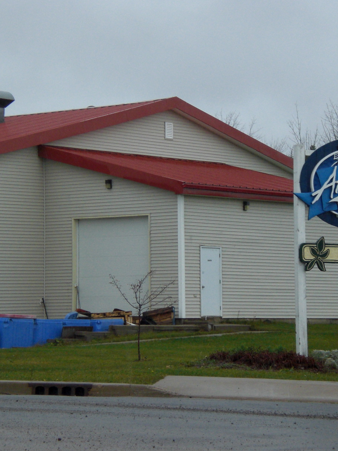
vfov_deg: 14.7
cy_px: 226
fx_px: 1744
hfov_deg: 11.1
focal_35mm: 134
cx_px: 146
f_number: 5.4
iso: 200
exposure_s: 1/200
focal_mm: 16.51
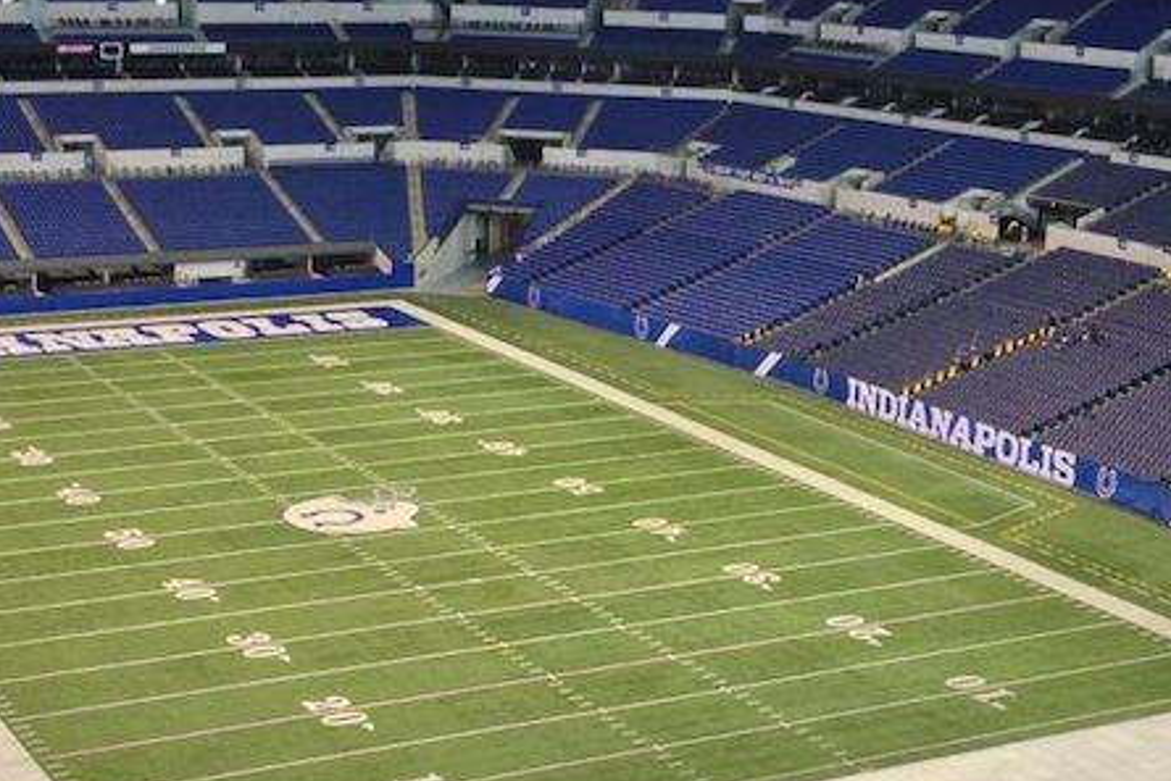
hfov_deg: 27.3
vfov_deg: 18.4
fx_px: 2408
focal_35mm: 74
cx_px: 671
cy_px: 518
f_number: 2.4
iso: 64
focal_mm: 4.12
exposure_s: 1/60
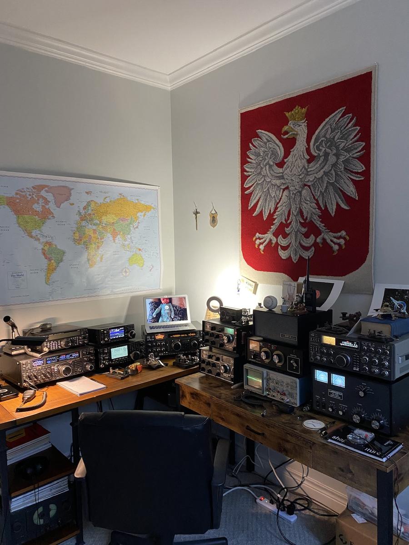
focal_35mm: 26
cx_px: 204
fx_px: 410
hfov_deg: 53.1
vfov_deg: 67.3
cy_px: 272
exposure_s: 1/40
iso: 320
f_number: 1.8
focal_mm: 4.25
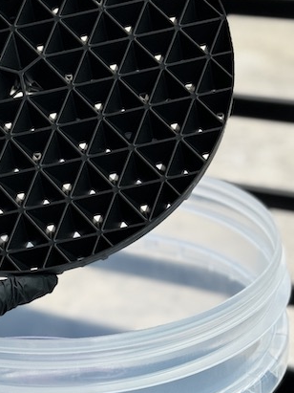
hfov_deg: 13.5
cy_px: 236
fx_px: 1235
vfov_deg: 18.0
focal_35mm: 109
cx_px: 71
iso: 50
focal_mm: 6.86
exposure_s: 1/141
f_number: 1.78
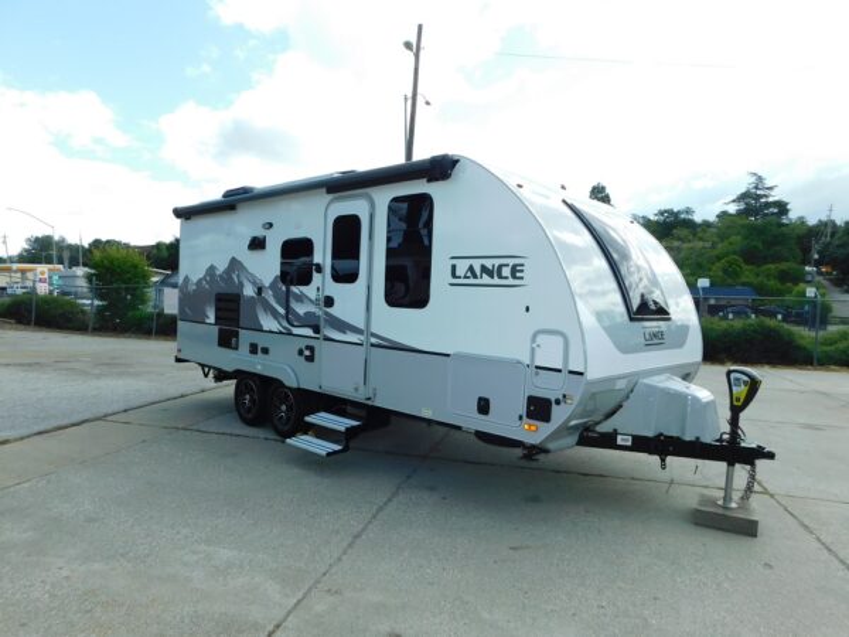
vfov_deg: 58.9
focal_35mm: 23
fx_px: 564
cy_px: 318
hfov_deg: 73.9
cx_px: 424
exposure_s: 1/800
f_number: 3
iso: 125
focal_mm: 4
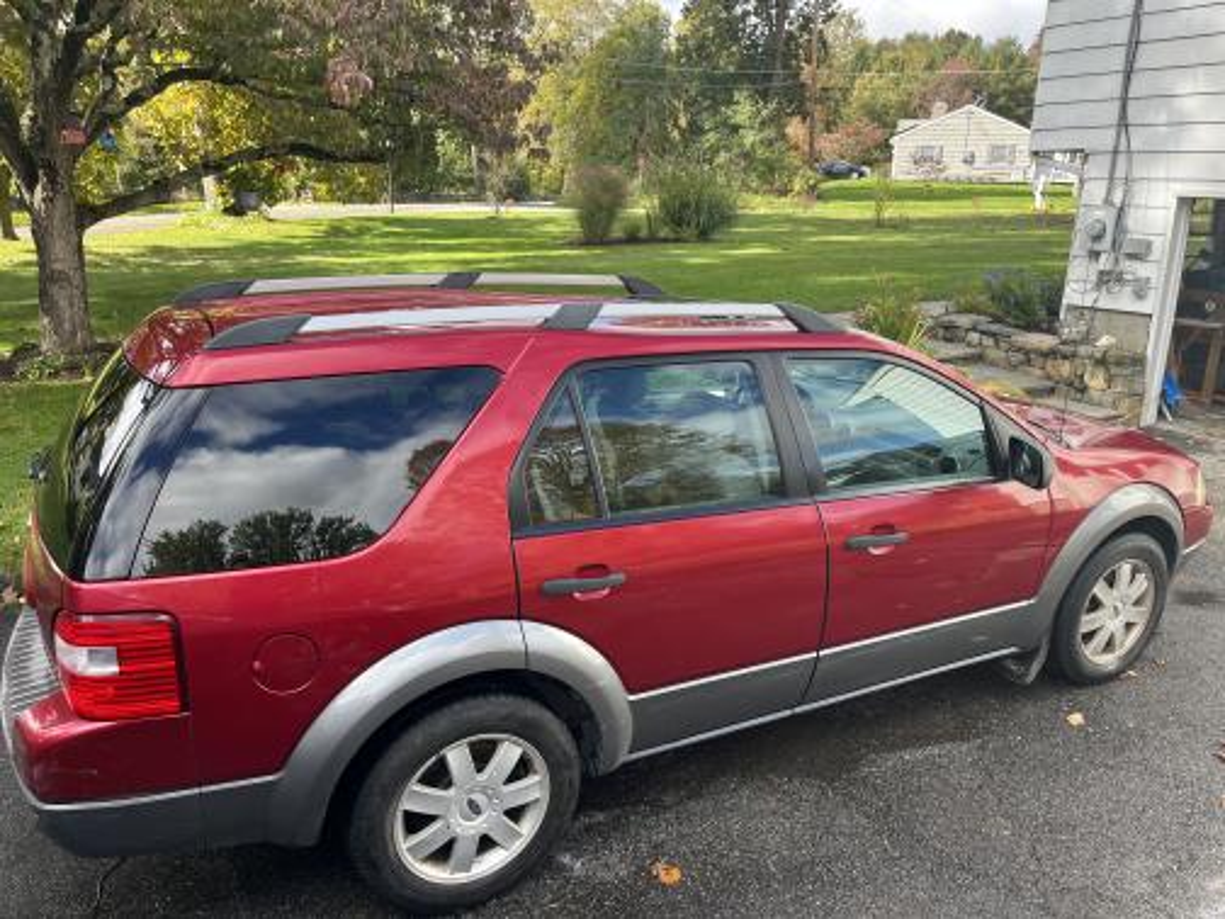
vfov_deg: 53.1
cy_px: 460
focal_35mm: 26
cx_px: 612
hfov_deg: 67.3
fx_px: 920
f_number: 1.6
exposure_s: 1/477
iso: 50
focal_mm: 5.1
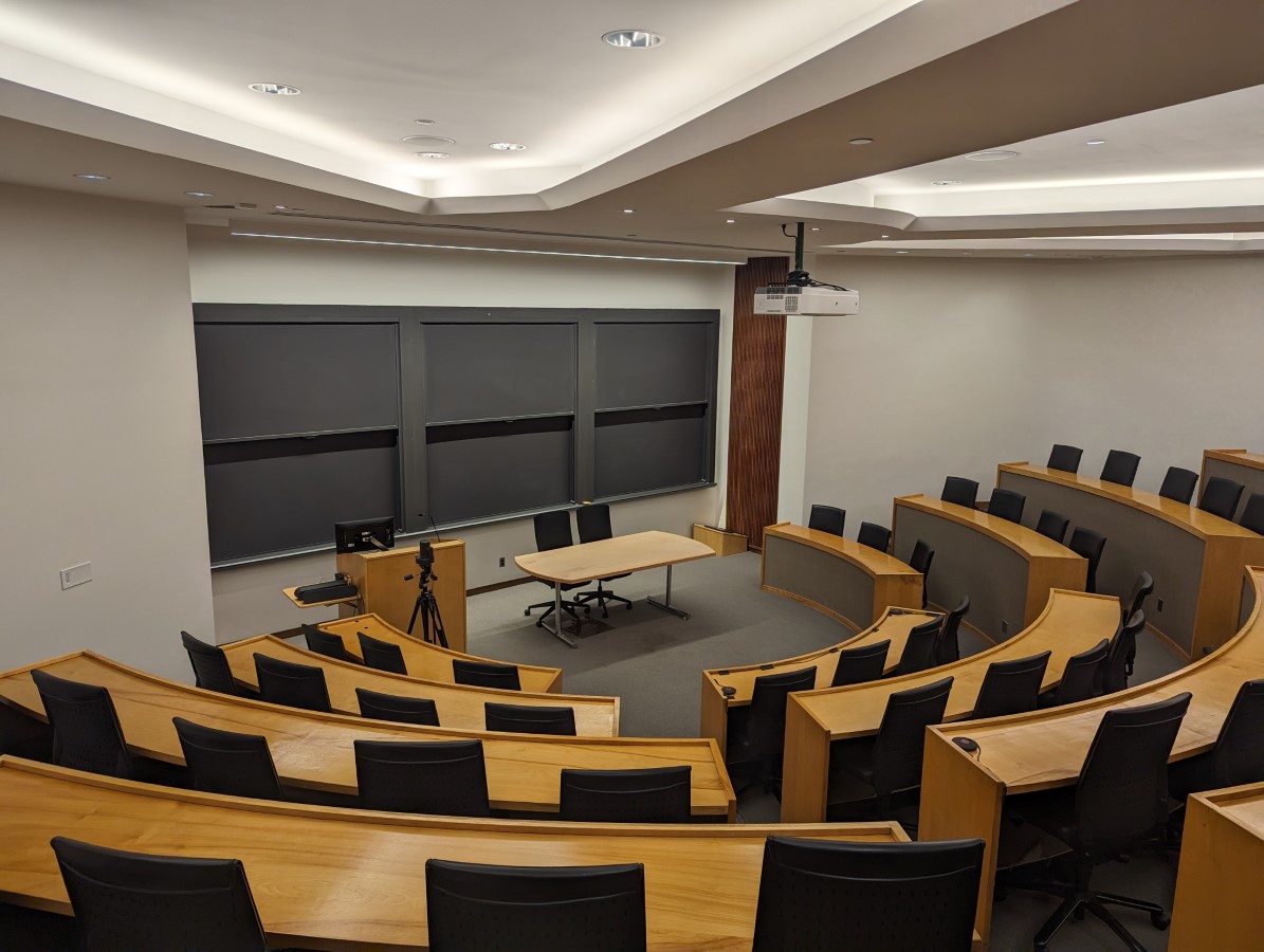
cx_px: 632
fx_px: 878
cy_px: 476
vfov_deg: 56.9
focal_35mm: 24
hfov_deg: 71.5
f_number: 1.85
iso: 46
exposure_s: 1/96.7
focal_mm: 6.81
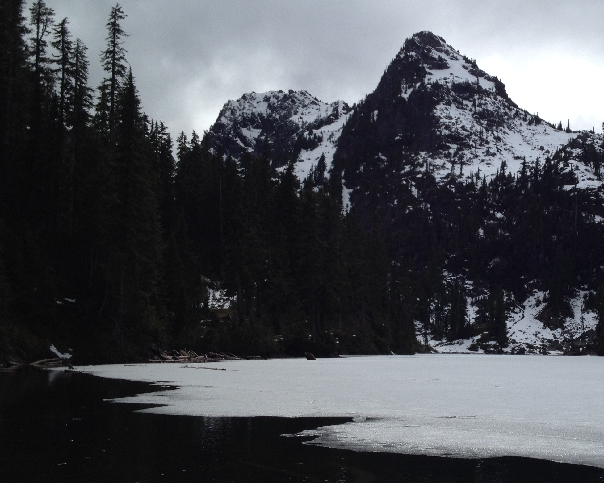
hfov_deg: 32.3
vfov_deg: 26.7
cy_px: 256
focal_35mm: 57
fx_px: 1019
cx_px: 465
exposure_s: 1/2907
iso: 50
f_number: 2.4
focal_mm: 4.28
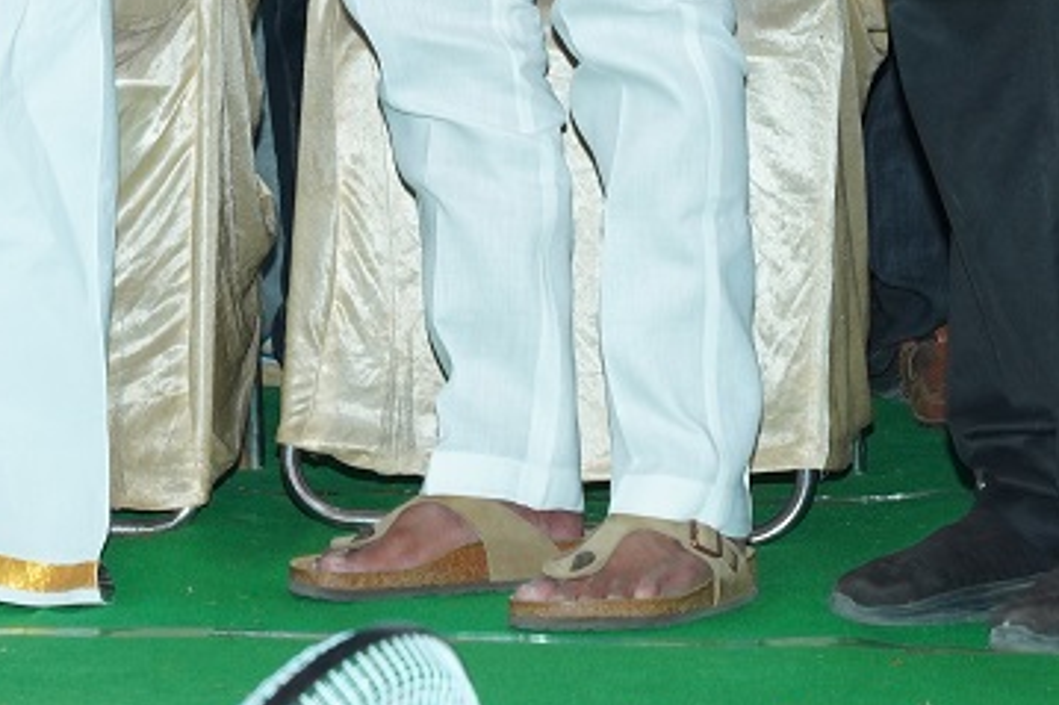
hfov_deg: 8.9
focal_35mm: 232
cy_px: -619
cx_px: 239
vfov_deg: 5.8
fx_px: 6824
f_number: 6.3
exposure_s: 1/160
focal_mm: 55.5
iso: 640
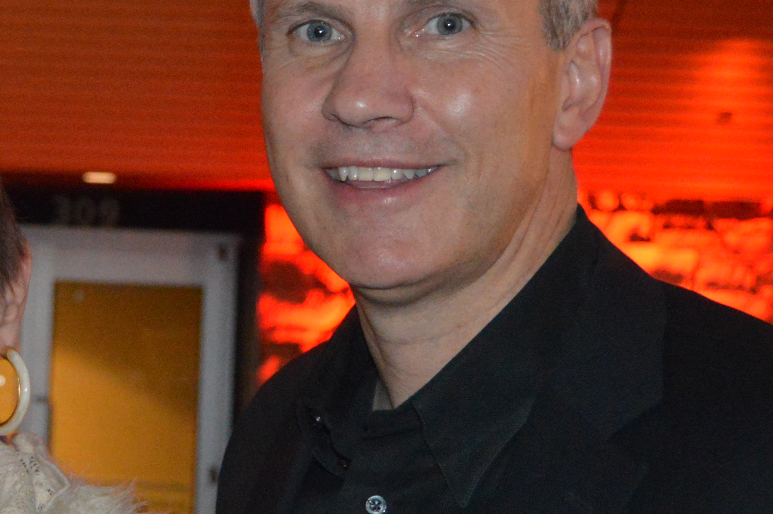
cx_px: -224
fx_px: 2510
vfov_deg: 11.7
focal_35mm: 117
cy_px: 308
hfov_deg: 16.6
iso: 3200
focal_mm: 28
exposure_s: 1/60
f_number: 4
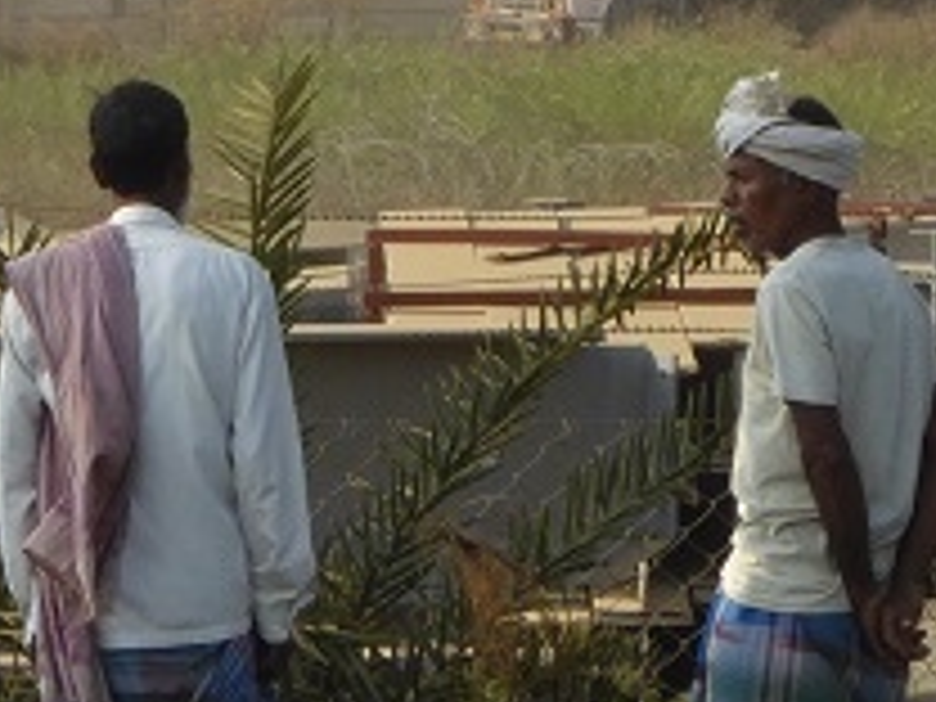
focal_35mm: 536
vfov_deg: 2.8
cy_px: 11
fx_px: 14493
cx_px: -418
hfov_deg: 3.7
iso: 100
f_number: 6.3
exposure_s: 1/200
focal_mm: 22.3
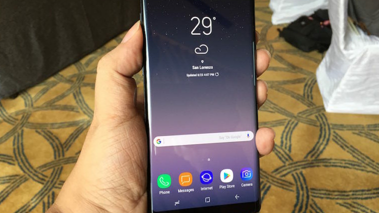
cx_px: 190
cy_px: 97
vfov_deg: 36.7
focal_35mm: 32
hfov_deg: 61.0
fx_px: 322
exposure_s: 1/30
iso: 40
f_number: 2.2
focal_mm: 4.15
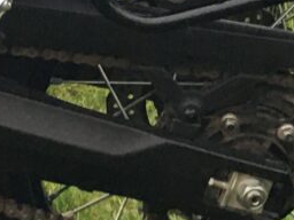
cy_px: 118
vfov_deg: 6.4
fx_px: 1970
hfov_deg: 8.5
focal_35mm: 232
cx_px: 210
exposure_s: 1/30
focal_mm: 4.15
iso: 40
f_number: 2.2
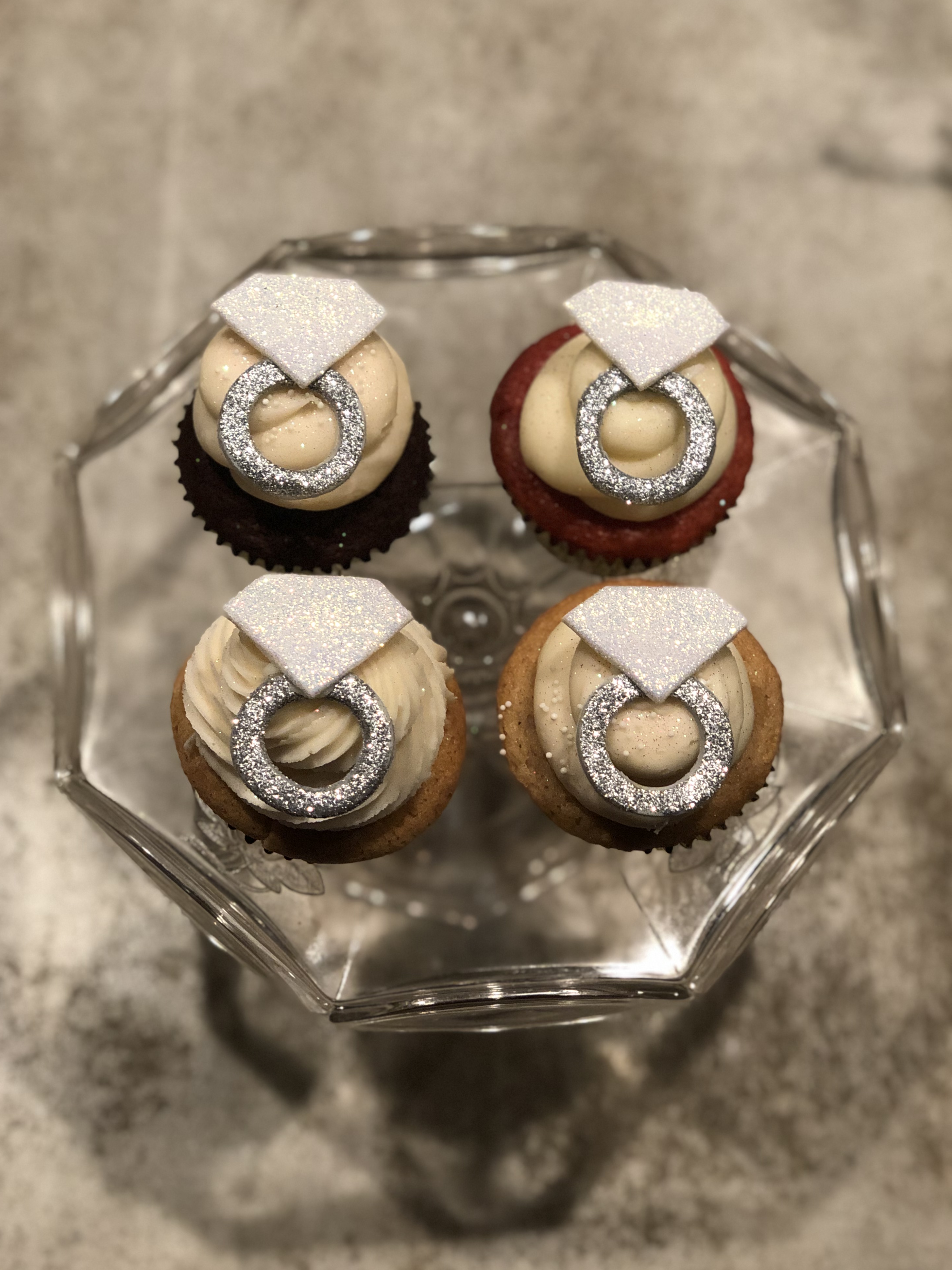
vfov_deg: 35.5
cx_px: 461
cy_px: 622
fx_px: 1980
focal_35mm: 54
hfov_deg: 27.0
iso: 160
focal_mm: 6
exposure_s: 1/30
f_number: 2.4
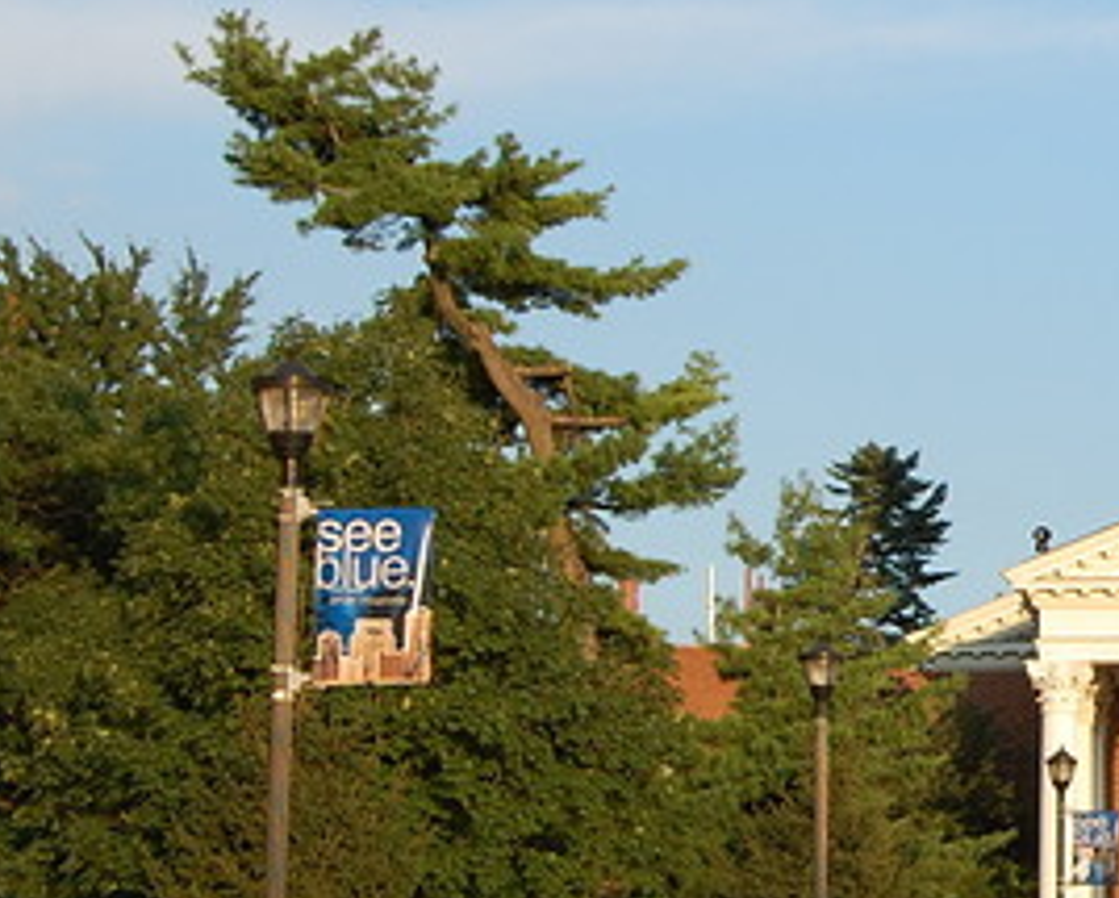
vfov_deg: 11.7
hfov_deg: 14.1
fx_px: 4376
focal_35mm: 132
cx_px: 1361
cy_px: 480
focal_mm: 28
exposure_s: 1/200
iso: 200
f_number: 7.1
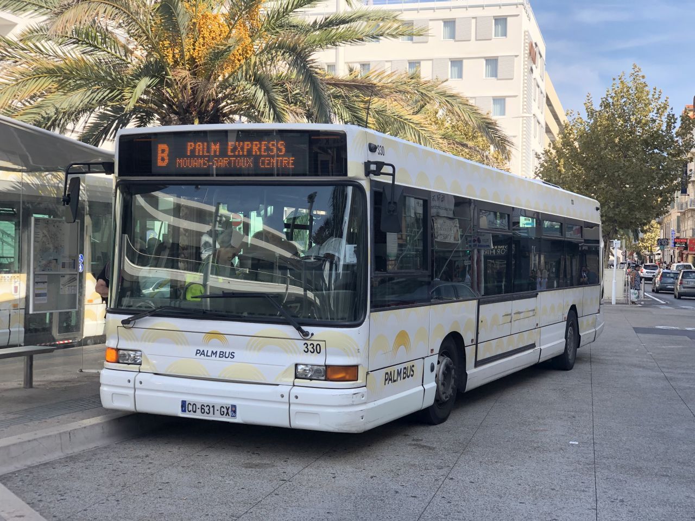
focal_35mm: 52
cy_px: 260
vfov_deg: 28.0
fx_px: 1044
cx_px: 348
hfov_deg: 36.8
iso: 16
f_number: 2.4
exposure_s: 1/444
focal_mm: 6
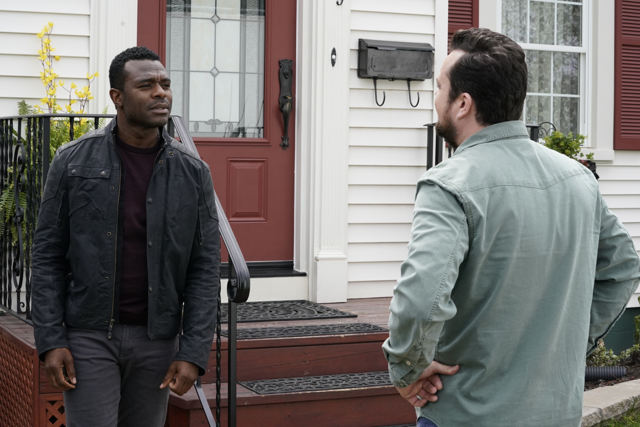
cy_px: 214
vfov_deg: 19.5
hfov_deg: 28.8
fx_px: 1244
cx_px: 320
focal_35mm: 70
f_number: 13
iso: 1600
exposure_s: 1/640
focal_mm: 70
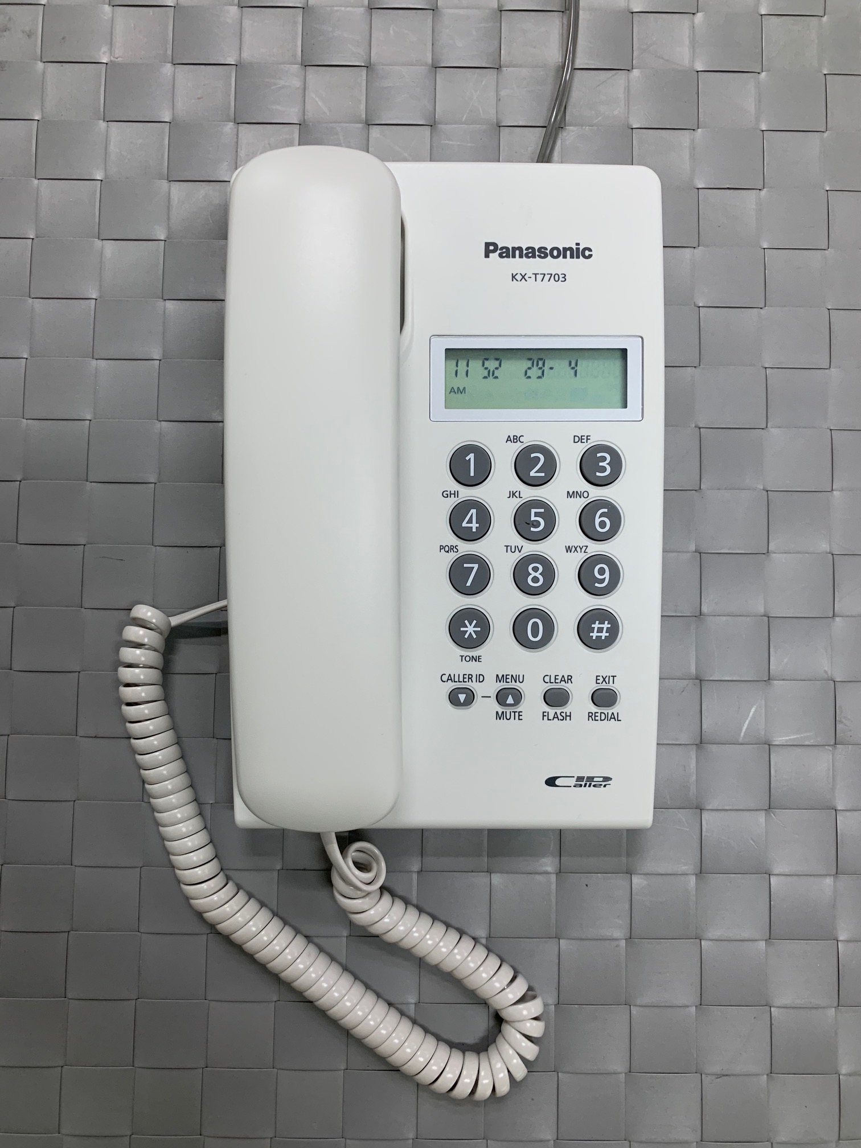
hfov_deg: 53.1
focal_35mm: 26
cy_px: 574
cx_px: 430
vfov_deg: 67.3
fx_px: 862
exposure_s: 1/50
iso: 100
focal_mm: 4.25
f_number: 1.8
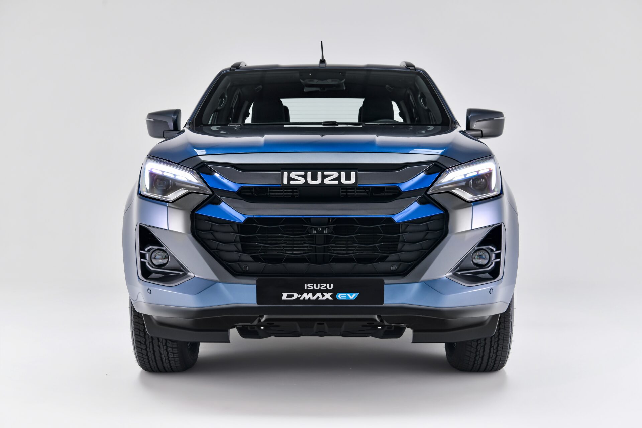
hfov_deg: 41.1
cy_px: 214
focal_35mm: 48
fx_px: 856
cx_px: 321
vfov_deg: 28.1
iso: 200
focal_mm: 48
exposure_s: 1/3
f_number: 8
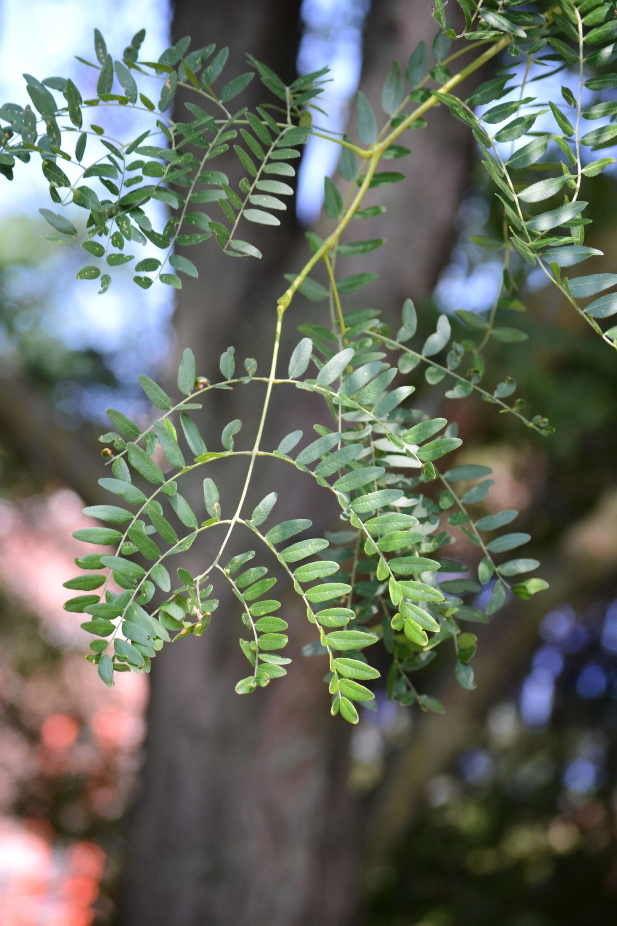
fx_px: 3316
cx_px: 308
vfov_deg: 15.9
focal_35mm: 129
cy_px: 463
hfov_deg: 10.6
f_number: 5.6
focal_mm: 86
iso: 220
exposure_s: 1/160
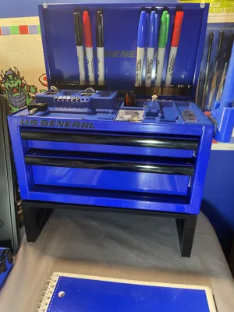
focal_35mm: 25
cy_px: 156
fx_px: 225
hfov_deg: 54.9
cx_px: 117
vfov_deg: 69.4
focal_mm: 5.1
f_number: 1.6
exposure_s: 1/40
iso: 640
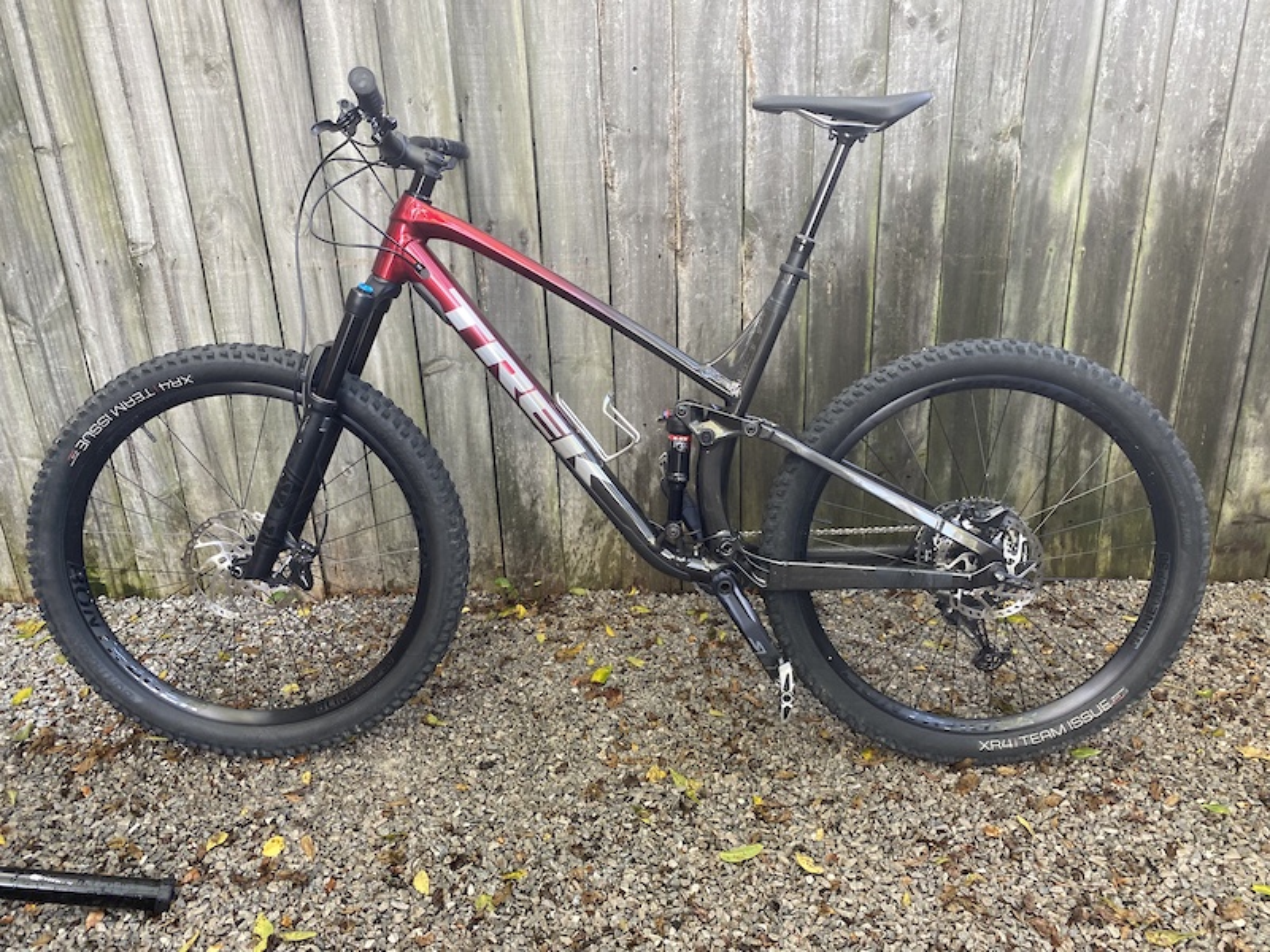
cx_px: 635
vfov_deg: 53.1
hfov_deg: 67.3
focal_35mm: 26
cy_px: 476
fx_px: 954
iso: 125
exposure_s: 1/106
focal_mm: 4.25
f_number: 1.8
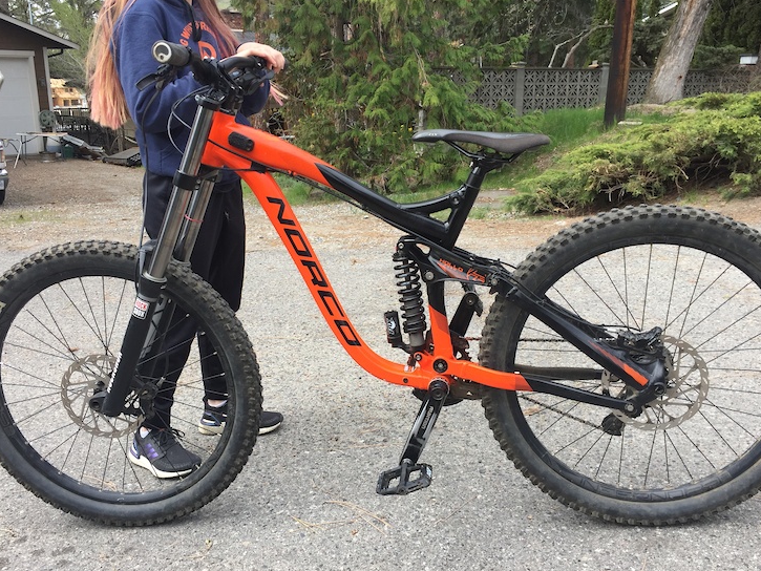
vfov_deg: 44.2
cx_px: 381
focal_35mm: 32
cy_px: 293
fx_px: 704
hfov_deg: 56.8
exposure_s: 1/501
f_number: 2.2
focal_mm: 4.15
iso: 32
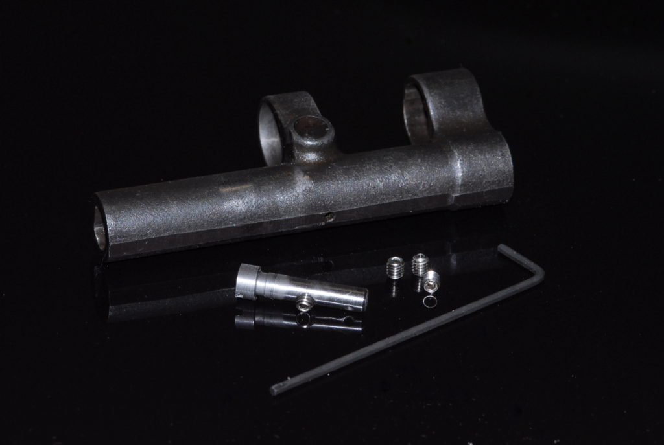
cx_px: 332
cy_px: 222
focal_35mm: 158
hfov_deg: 13.0
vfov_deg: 8.8
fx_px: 2910
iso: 400
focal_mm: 105
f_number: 16
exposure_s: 1/60
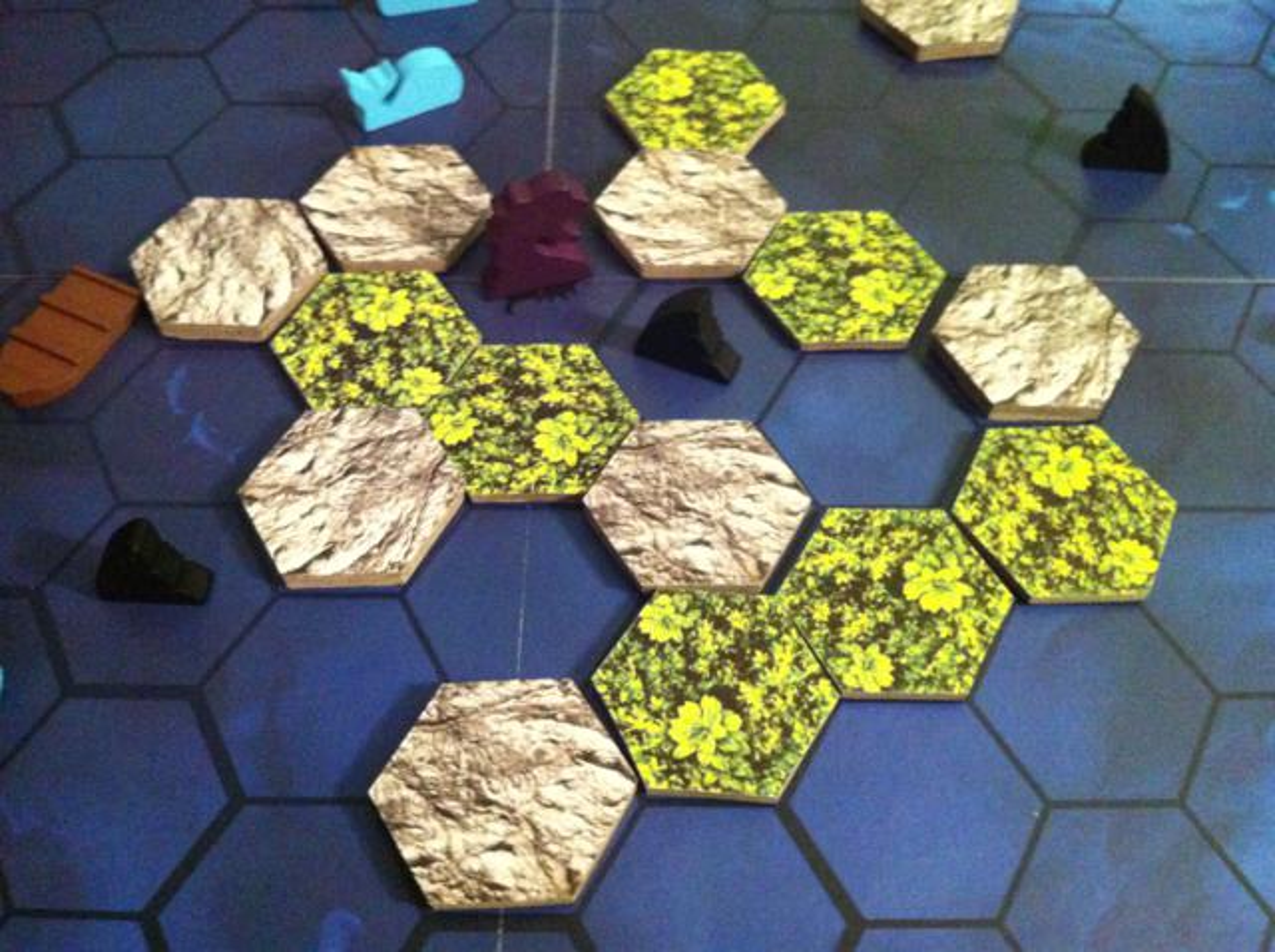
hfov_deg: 52.7
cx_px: 638
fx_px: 1287
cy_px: 476
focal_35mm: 35
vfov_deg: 40.6
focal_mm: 3.85
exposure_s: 1/15
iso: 800
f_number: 2.8
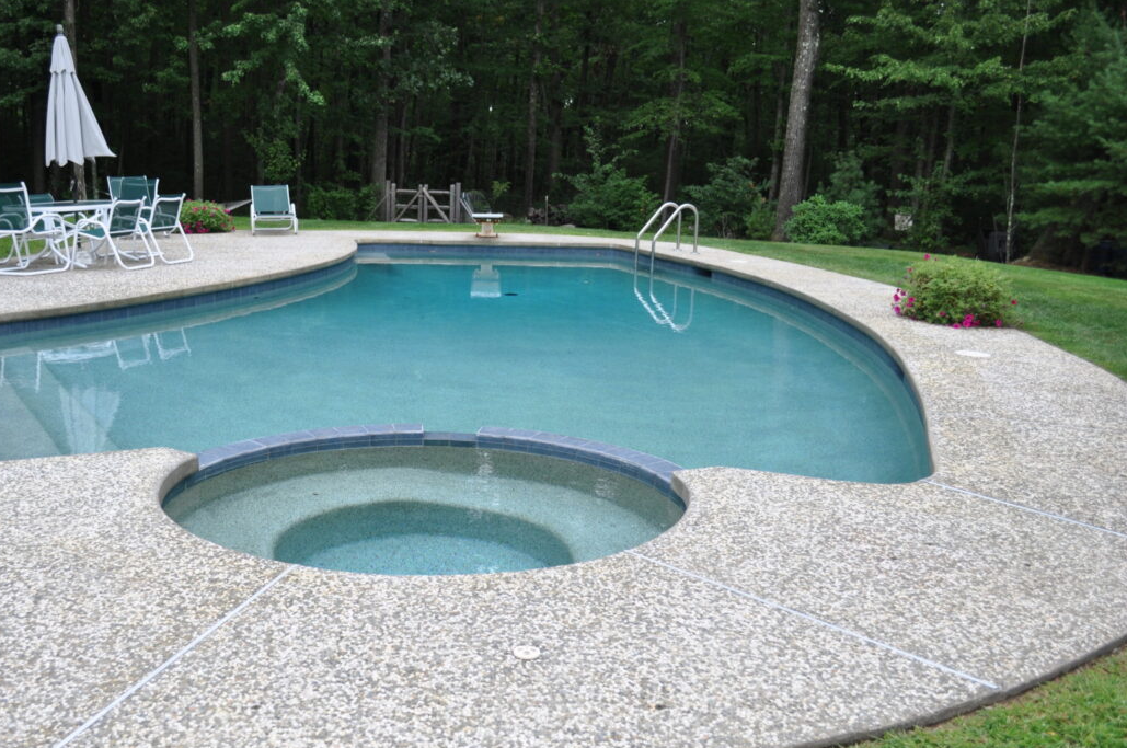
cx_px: 472
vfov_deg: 37.7
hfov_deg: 54.2
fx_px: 1094
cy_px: 417
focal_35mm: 35
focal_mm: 20
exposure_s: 1/60
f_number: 4
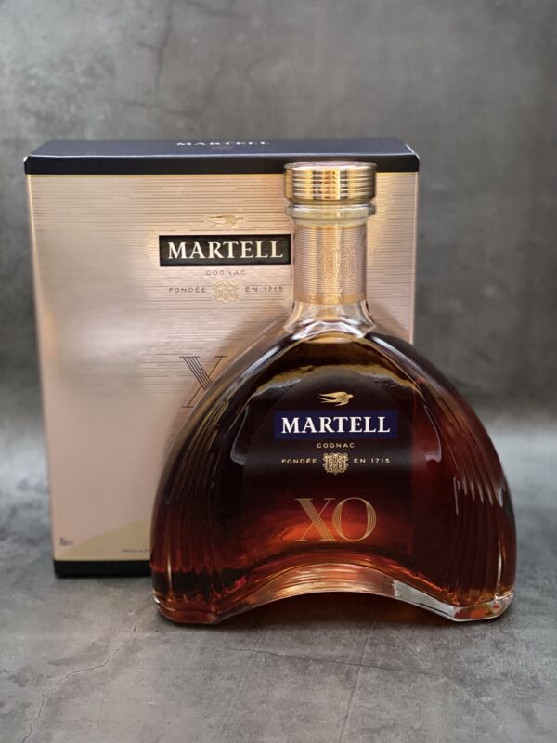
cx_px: 278
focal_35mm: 52
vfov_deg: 36.8
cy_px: 372
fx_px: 1116
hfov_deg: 28.0
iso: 500
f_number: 2
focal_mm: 6
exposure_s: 1/14
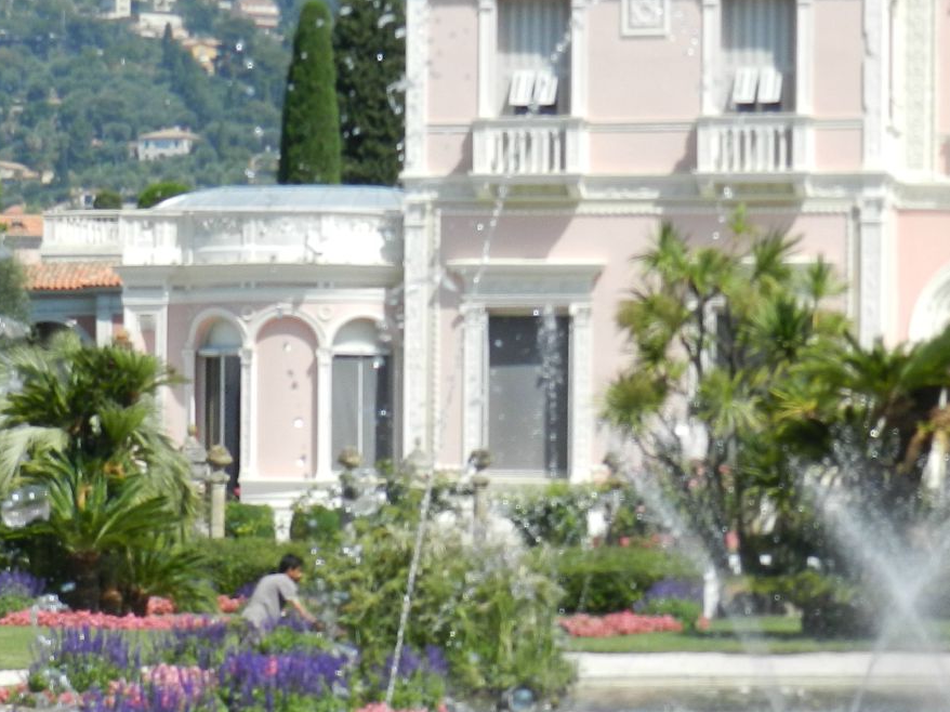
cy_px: 426
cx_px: 40
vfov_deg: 7.6
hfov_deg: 10.0
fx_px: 5378
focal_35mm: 196
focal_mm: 14.9
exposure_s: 1/800
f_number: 4.4
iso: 160
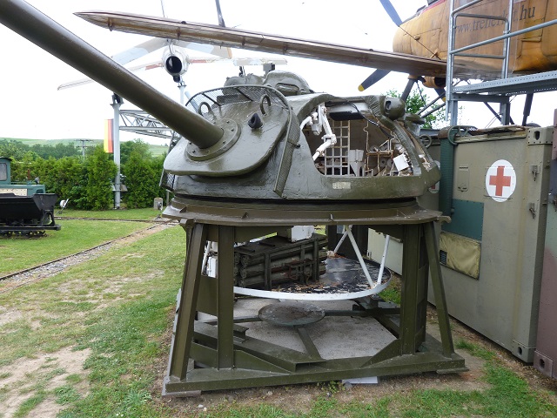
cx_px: 278
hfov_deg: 69.4
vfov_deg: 54.9
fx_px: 402
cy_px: 209
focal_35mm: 25
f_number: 4
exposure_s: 1/125
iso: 80
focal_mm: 4.5
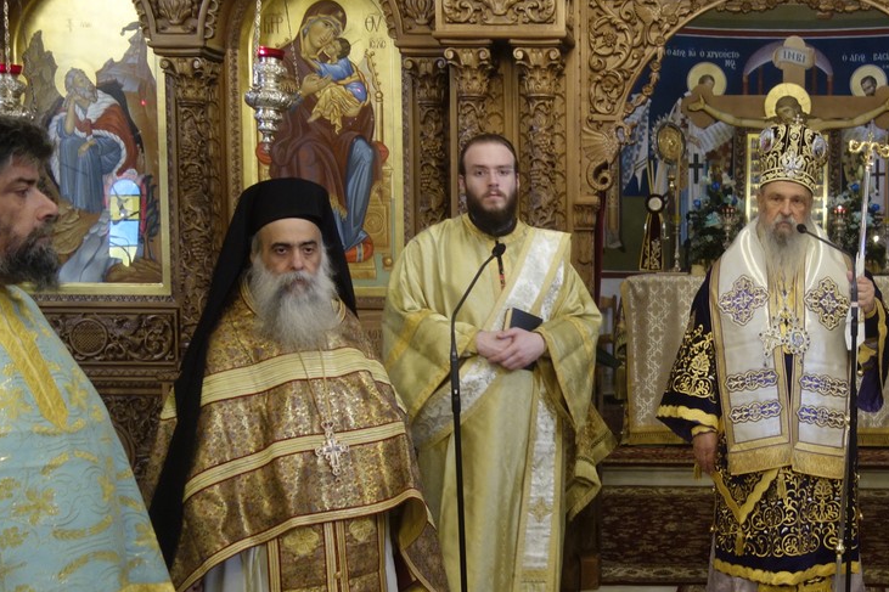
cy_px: 353
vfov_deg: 27.5
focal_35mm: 49
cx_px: 739
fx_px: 1210
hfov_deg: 38.5
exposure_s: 1/30
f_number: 1.8
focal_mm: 10.4
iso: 320
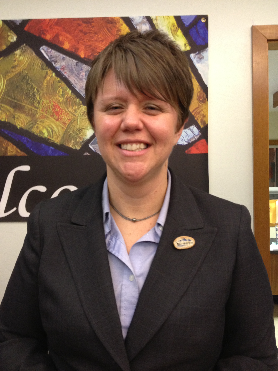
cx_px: 139
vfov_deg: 52.6
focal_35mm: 35
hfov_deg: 40.7
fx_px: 375
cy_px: 186
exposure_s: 1/20
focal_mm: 4.28
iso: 200
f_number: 2.4
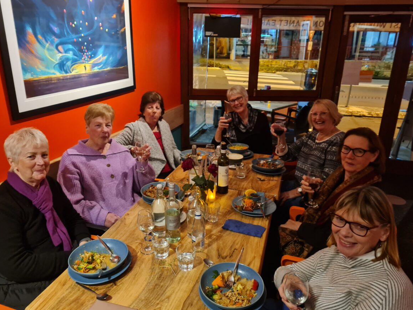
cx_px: 205
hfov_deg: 65.3
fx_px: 322
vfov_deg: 51.4
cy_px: 152
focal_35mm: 27
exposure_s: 1/25
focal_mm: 5.4
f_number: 1.8
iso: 640
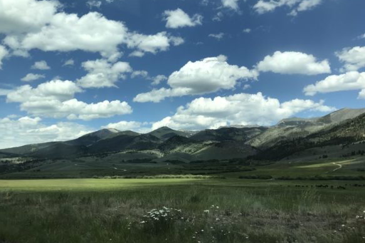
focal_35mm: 30
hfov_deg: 61.9
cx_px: 177
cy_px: 115
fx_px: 304
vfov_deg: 43.6
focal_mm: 3.99
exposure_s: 1/2740
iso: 20
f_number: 1.8
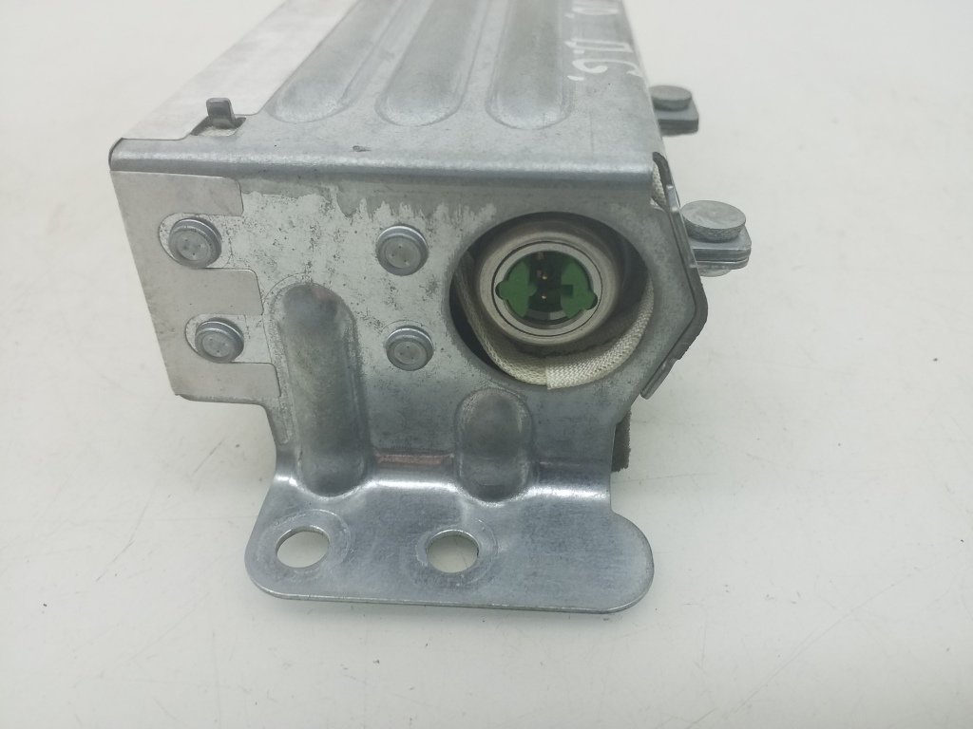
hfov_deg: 65.3
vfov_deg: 51.4
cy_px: 364
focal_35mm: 27
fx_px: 759
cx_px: 486
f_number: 1.9
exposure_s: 1/50
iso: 125
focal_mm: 3.6
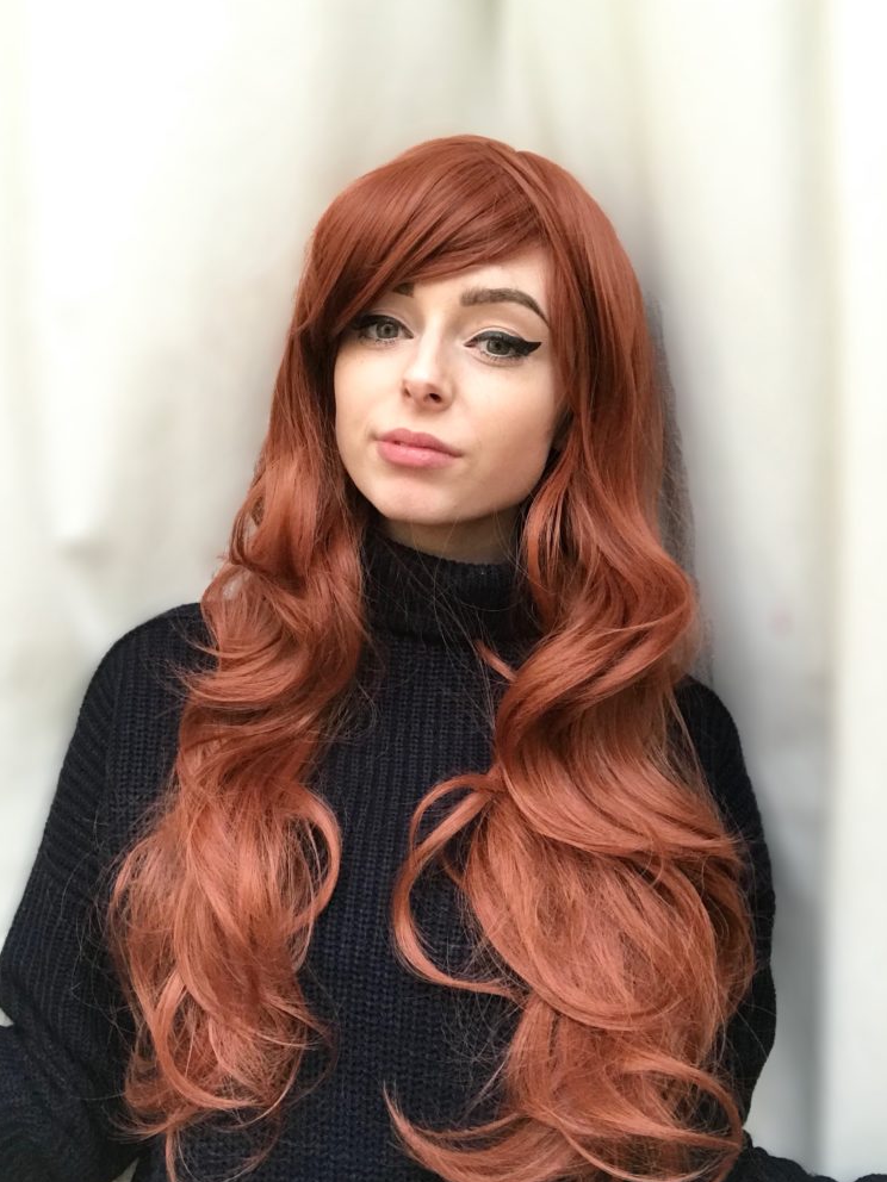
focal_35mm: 33
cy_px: 602
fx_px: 1127
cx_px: 452
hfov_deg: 42.9
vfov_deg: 55.3
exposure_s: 1/33
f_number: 2.2
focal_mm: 2.87
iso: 40
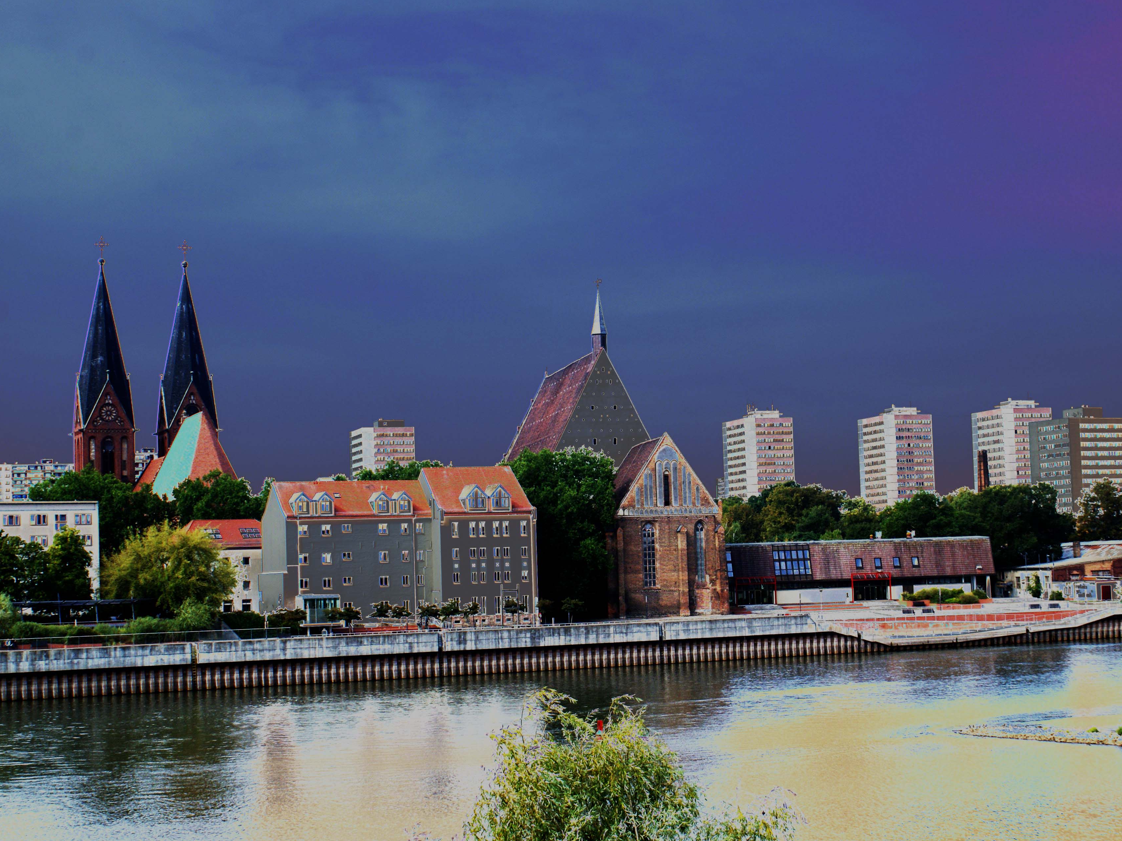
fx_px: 1865
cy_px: 417
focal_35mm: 58
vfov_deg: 25.4
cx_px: 590
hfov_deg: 33.5
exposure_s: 1/200
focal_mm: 35
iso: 100
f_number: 10
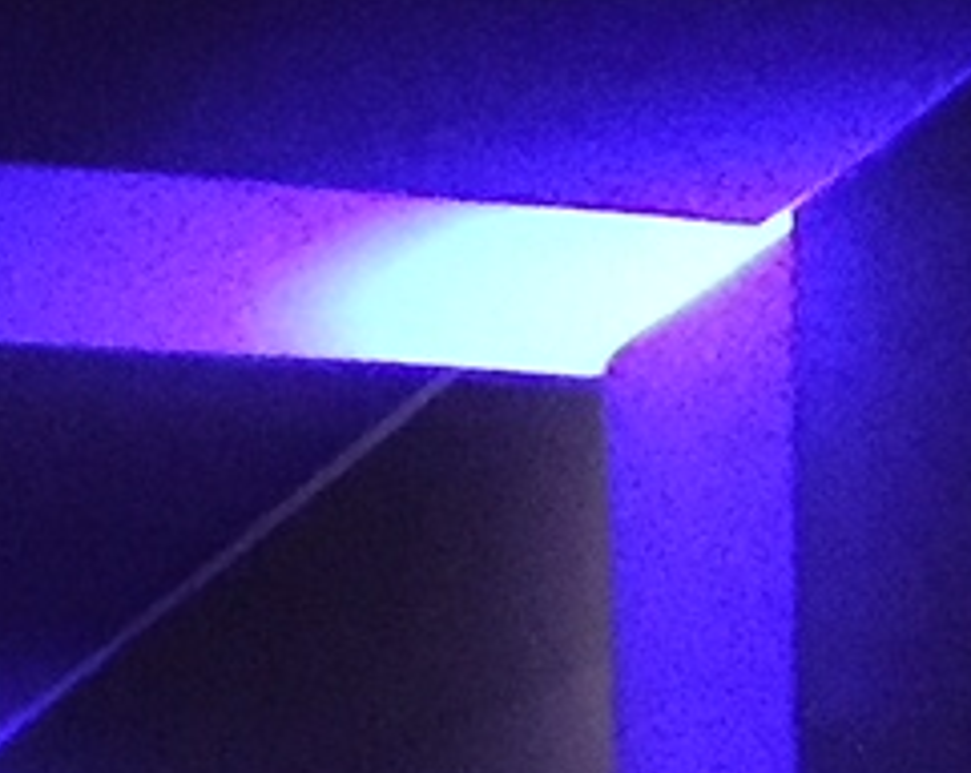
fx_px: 5509
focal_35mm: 192
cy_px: 1743
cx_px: -2244
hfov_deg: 8.1
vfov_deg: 7.6
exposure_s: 1/15
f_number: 2.2
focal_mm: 4.15
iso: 1000
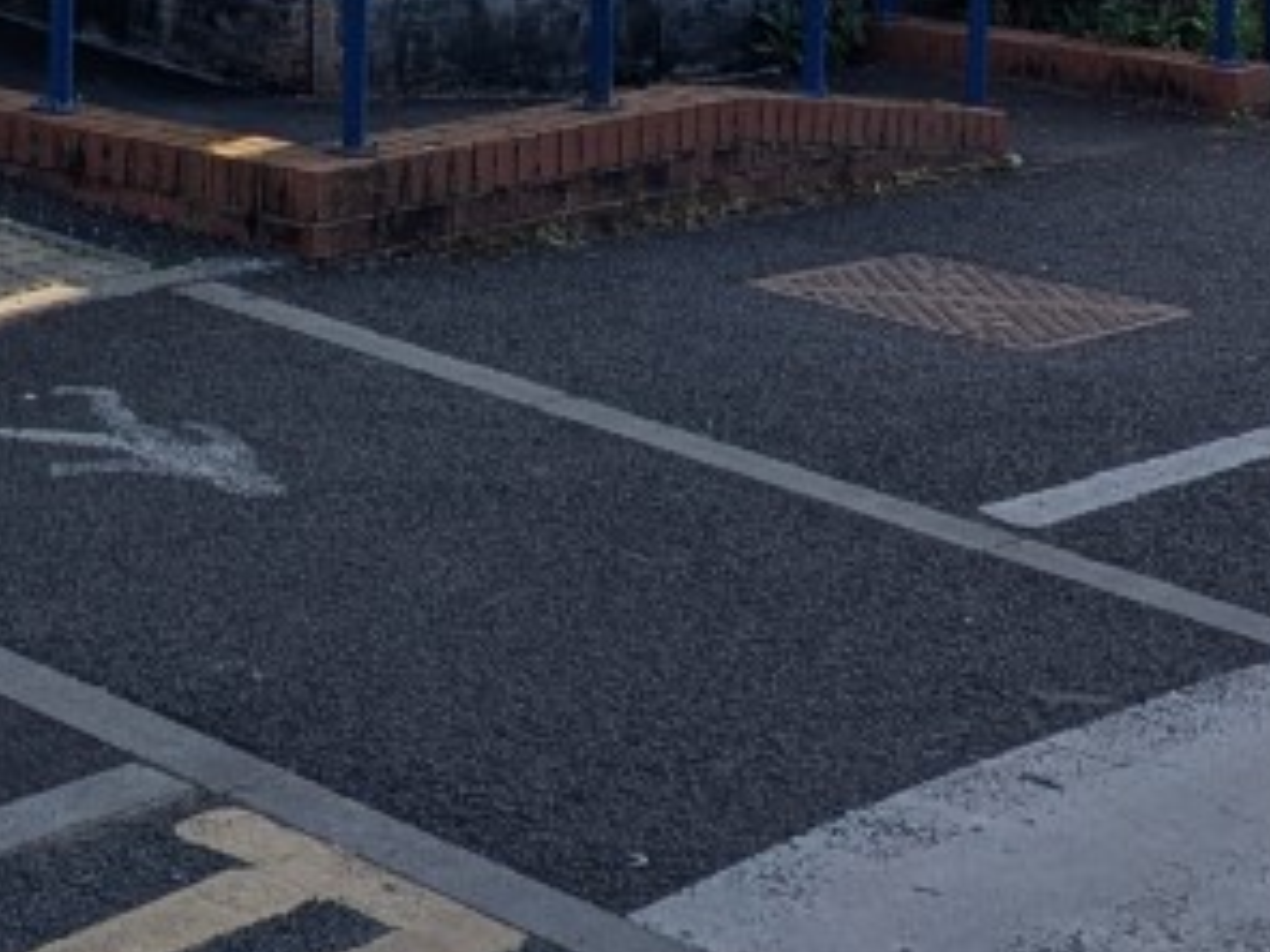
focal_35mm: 97
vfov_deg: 13.7
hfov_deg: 19.8
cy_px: -716
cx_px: 122
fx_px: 3559
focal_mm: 6.81
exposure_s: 1/2309
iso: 45
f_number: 1.85
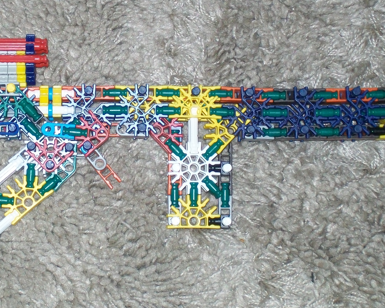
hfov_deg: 14.3
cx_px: 115
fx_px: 1527
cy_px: 108
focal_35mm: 134
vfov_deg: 11.5
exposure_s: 1/125
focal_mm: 14.3
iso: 160
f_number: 4.3
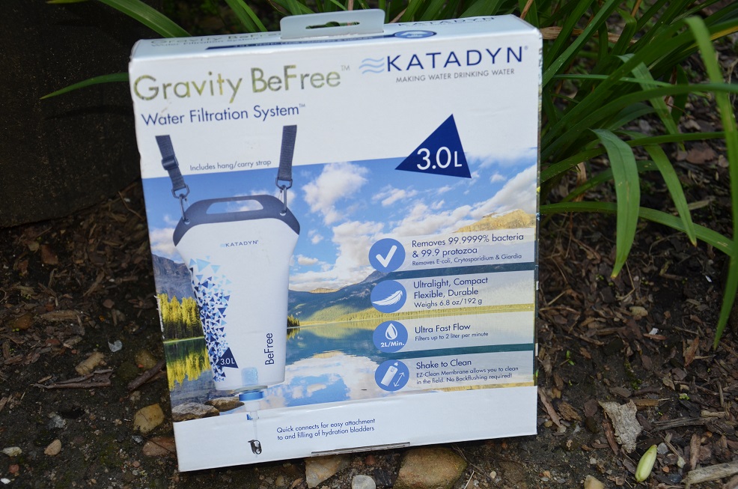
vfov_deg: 25.6
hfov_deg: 37.9
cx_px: 369
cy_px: 244
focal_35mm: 52
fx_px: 1074
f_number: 4.5
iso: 200
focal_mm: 35
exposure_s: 1/125
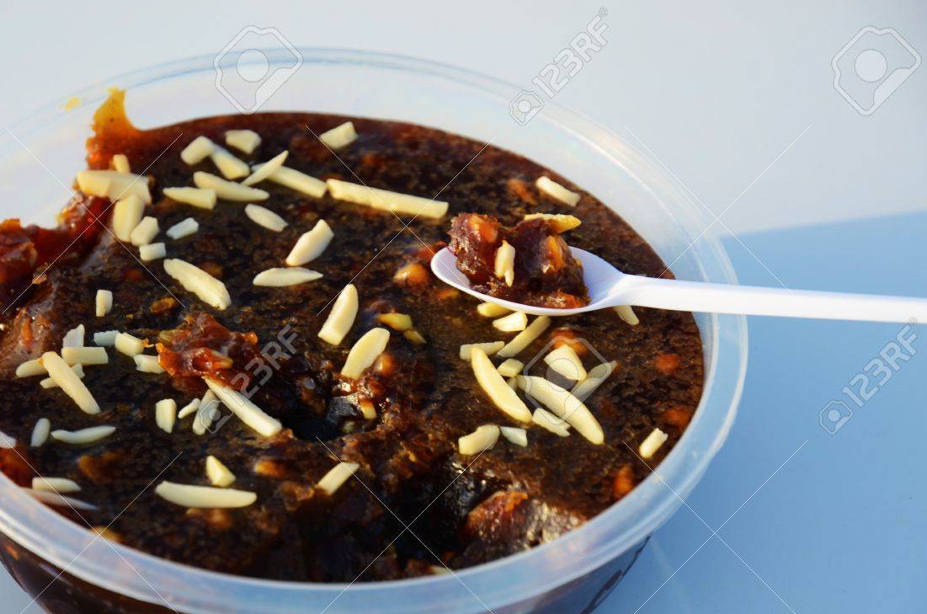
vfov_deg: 9.1
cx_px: 406
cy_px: 343
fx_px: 3869
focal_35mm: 151
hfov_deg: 13.7
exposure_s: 1/50
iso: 100
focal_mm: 85
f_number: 5.6
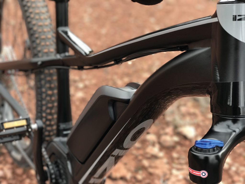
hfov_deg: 33.8
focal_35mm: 57
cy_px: 92
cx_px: 122
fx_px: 403
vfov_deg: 25.7
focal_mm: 6.6
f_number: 2.8
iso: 20
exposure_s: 1/120
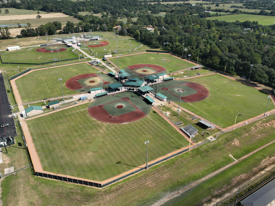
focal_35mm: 27
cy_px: 109
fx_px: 214
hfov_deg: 65.3
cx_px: 142
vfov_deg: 51.3
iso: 100
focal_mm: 12.29
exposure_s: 1/2000
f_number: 2.8
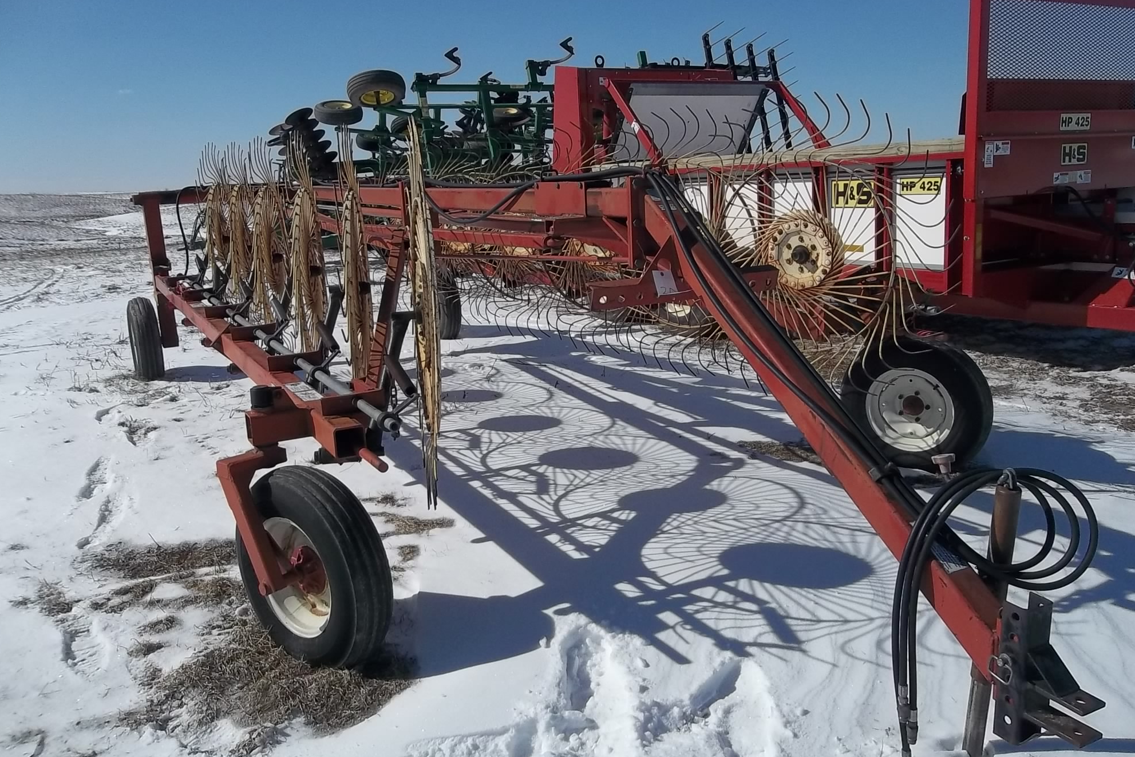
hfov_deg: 63.7
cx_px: 578
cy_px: 369
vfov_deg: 45.0
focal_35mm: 29
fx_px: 914
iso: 80
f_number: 8.9
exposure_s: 1/500
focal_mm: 4.9
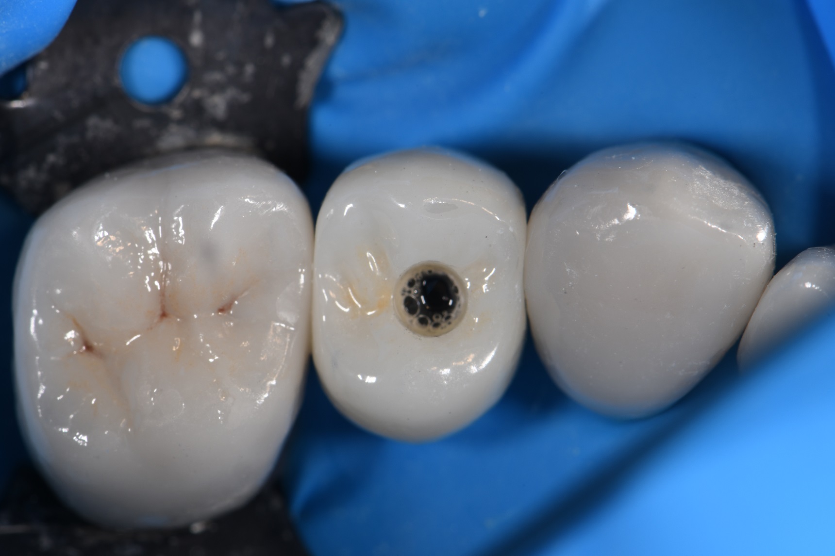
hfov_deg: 16.3
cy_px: 278
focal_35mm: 126
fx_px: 2922
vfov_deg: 10.9
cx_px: 418
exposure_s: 1/160
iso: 200
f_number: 32
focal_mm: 105
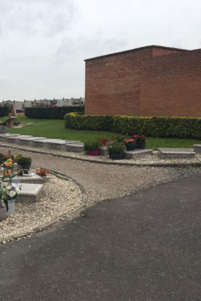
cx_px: 19
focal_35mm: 41
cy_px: 150
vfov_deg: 47.4
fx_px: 343
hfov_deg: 31.1
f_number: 2.2
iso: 25
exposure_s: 1/1261
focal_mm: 4.15
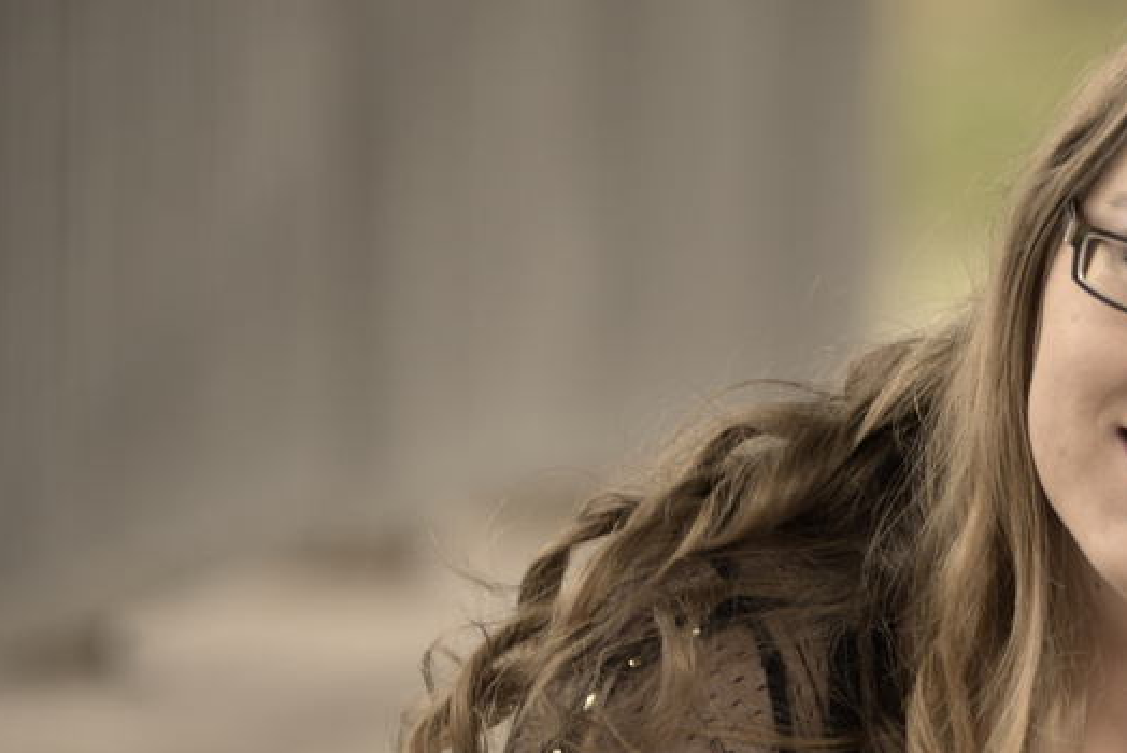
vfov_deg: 2.7
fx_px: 15943
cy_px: 628
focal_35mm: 509
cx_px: 1383
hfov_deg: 4.0
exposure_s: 1/100
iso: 100
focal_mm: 165
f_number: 2.8
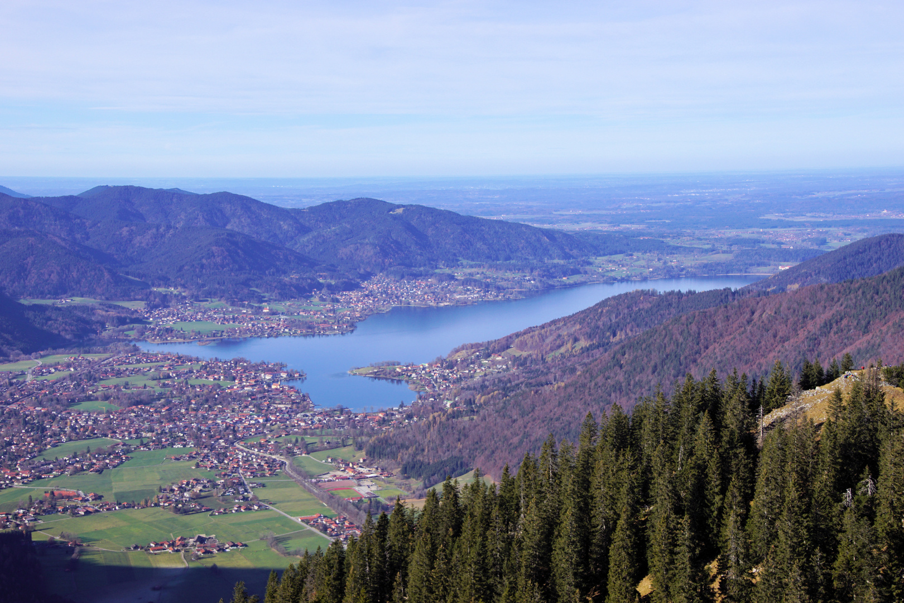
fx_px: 1507
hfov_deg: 33.4
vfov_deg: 22.6
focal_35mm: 60
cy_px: 302
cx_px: 452
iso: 100
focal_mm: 40
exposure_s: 1/160
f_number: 11
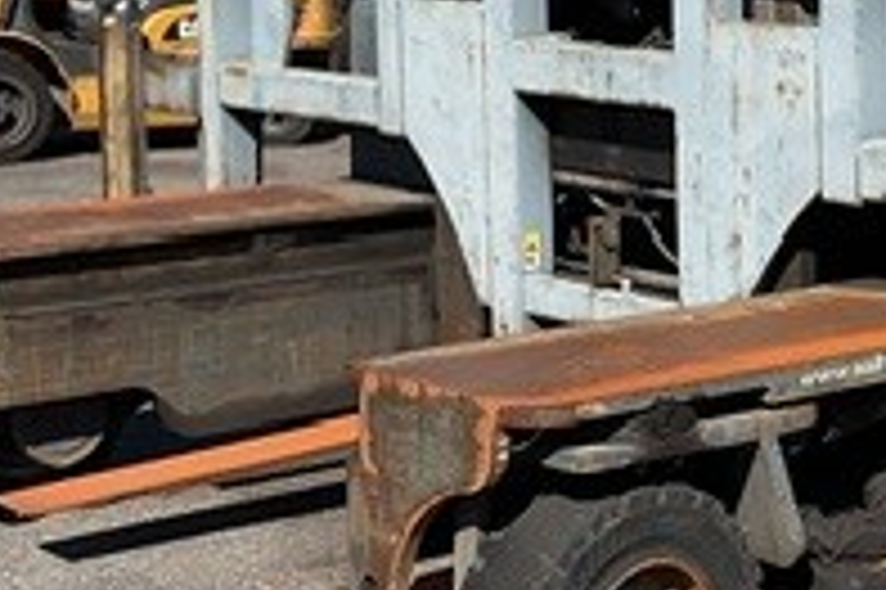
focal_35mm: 98
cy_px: 59
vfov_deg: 13.8
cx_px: 841
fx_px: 2410
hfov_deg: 20.3
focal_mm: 3
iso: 16
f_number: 1.8
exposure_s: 1/1848
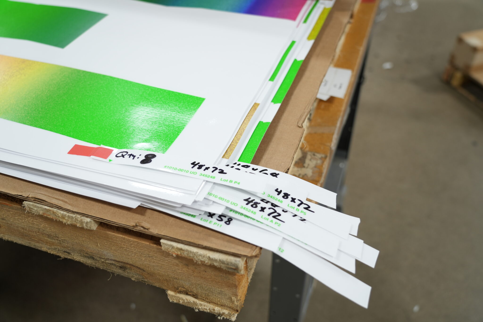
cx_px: 242
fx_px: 443
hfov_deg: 57.2
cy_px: 161
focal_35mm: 33
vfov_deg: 40.0
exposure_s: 1/40
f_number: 4
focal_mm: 33
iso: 400
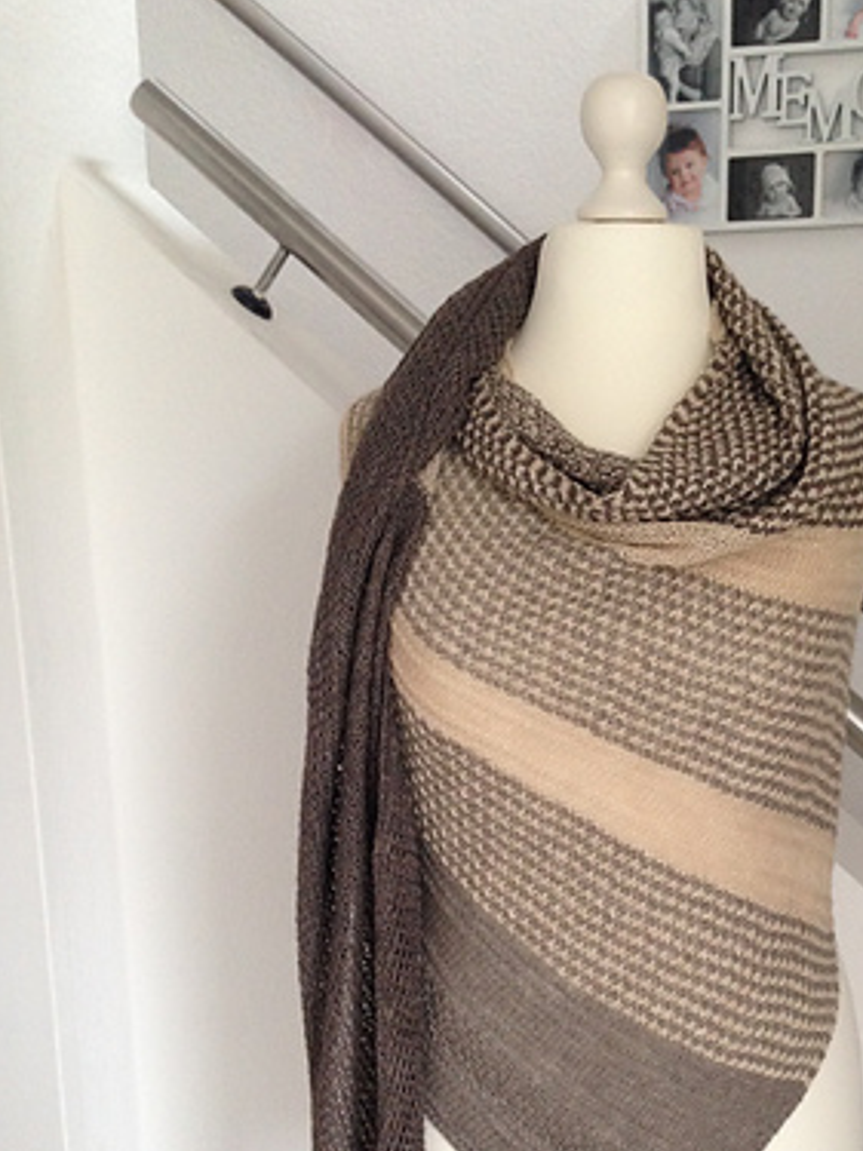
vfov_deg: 42.6
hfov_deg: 32.6
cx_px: 570
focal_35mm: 44
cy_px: 737
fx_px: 1463
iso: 200
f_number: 2.4
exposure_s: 1/20
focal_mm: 4.12
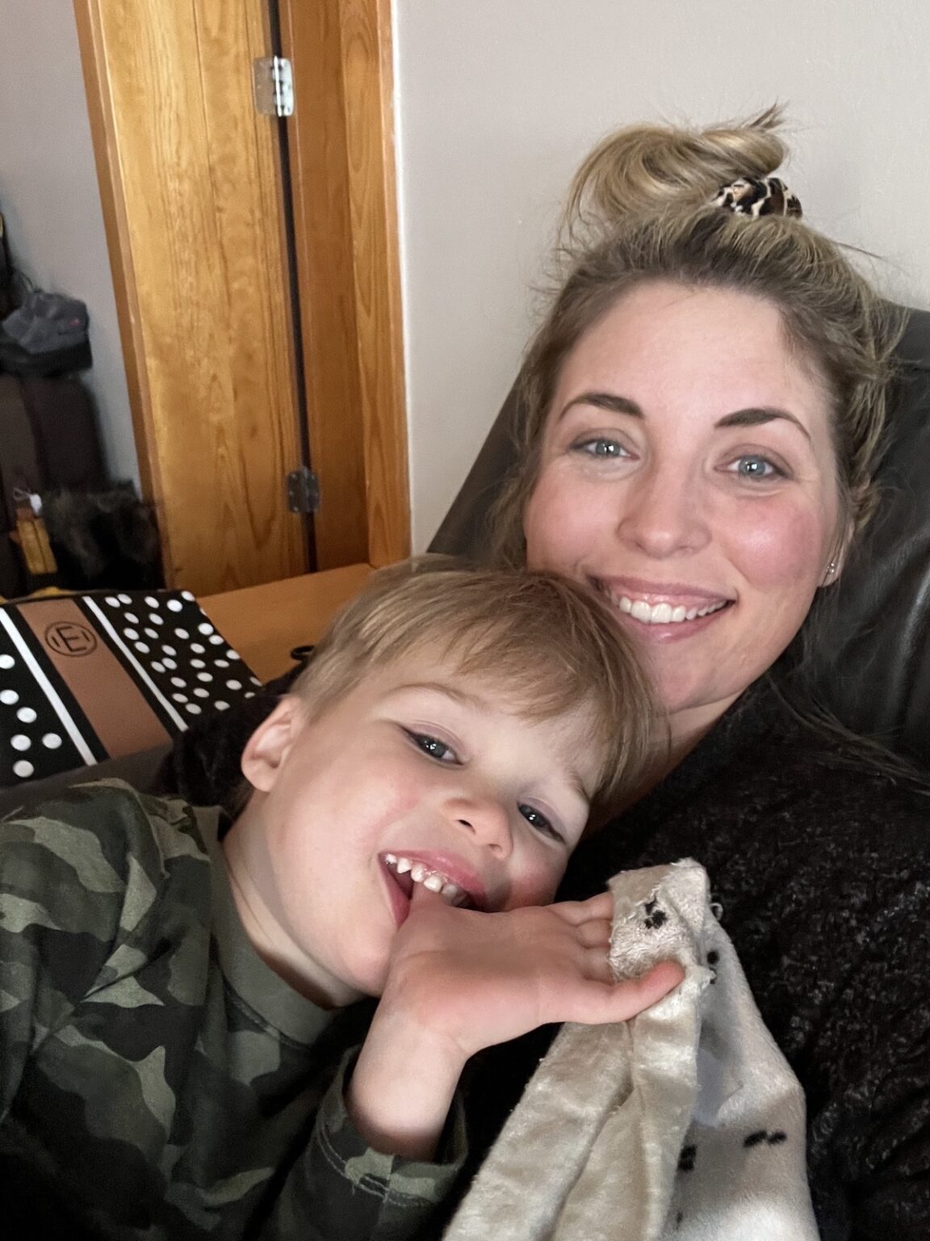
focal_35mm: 30
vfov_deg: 60.0
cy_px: 620
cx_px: 465
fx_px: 1075
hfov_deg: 46.8
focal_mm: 2.71
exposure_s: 1/30
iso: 400
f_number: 2.2
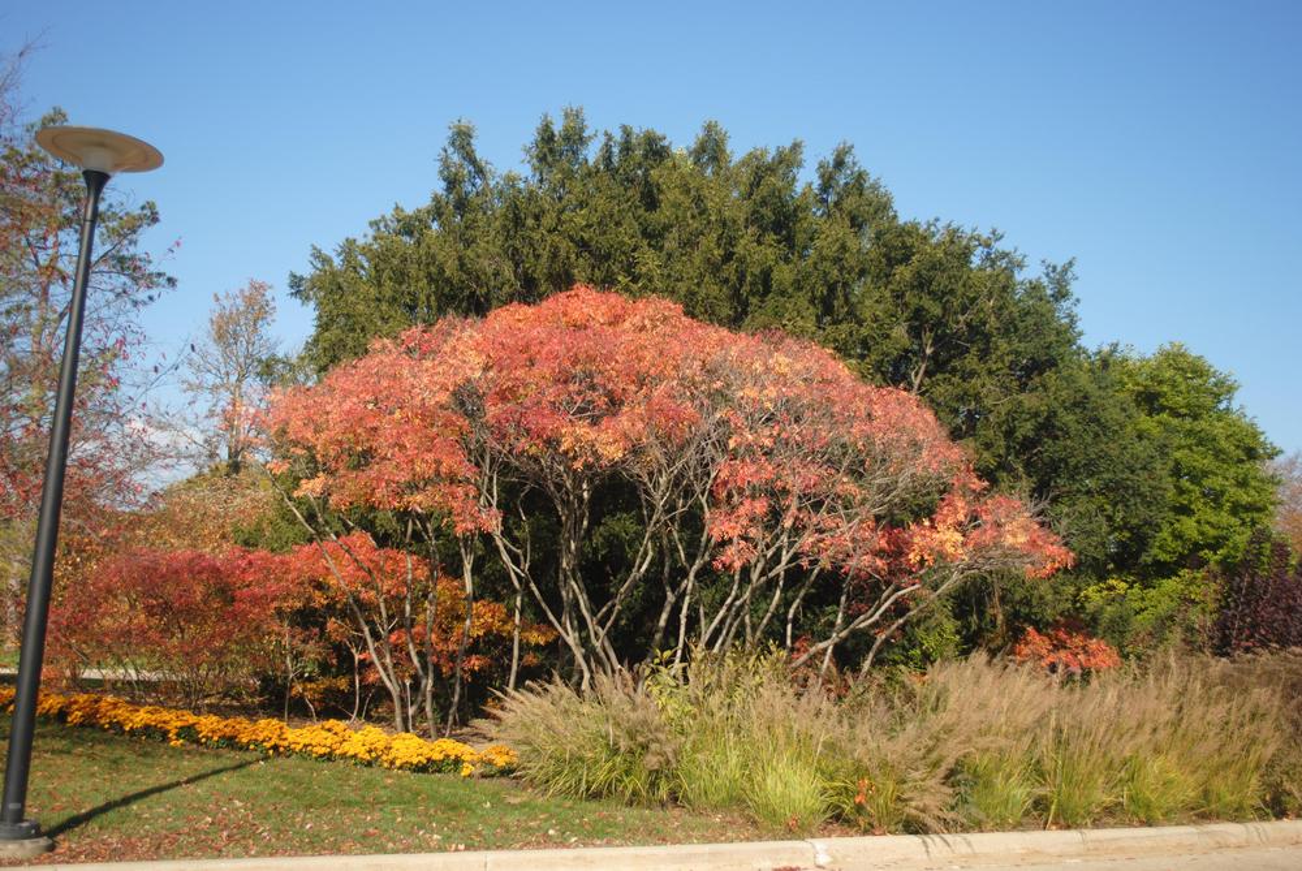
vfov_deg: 37.0
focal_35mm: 36
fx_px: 1303
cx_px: 651
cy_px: 436
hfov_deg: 53.1
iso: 100
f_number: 4
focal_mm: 24
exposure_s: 1/500
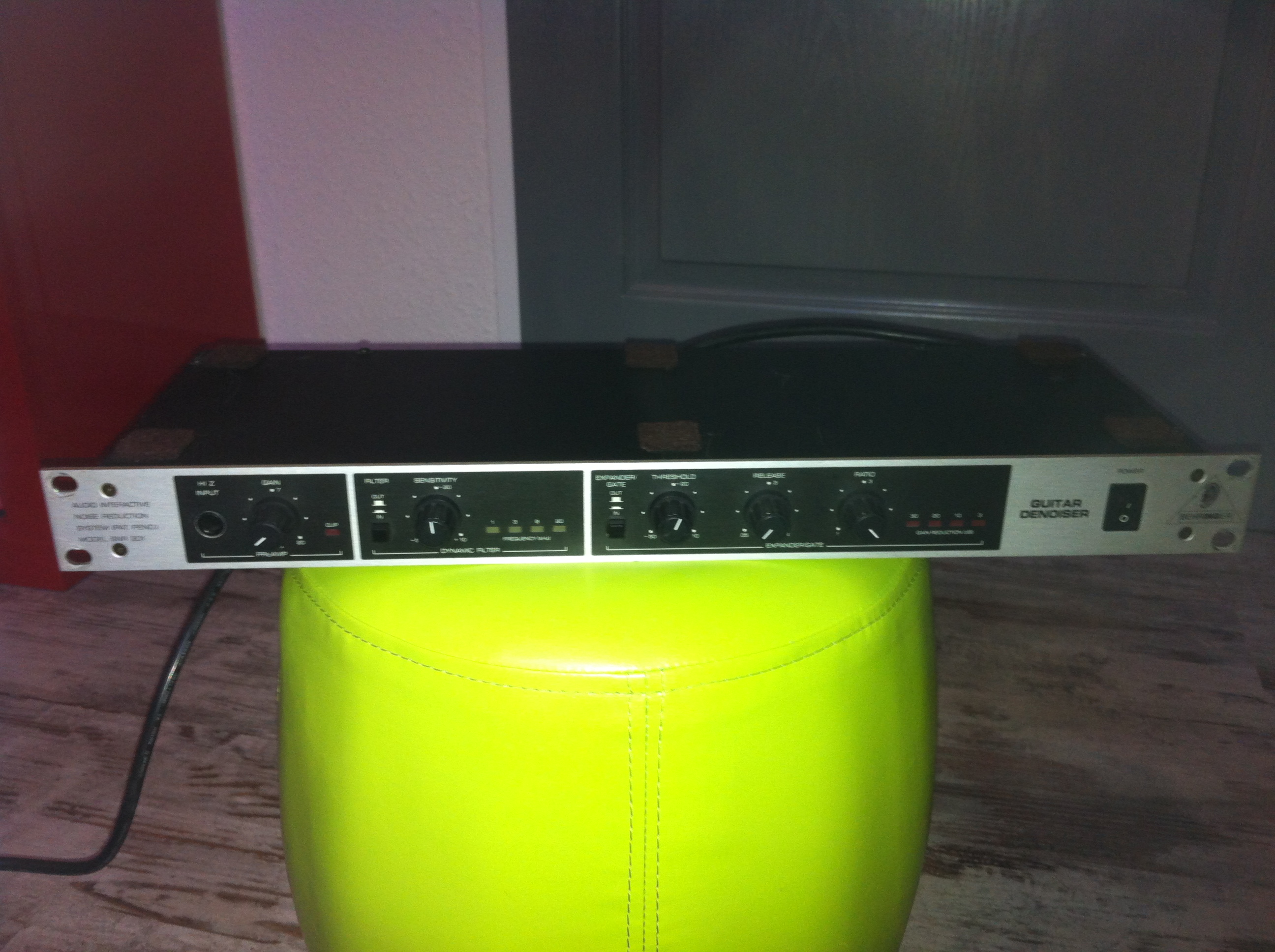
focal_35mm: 35
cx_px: 638
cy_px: 476
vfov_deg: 40.6
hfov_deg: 52.7
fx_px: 1287
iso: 100
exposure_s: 1/15
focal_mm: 3.85
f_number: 2.8
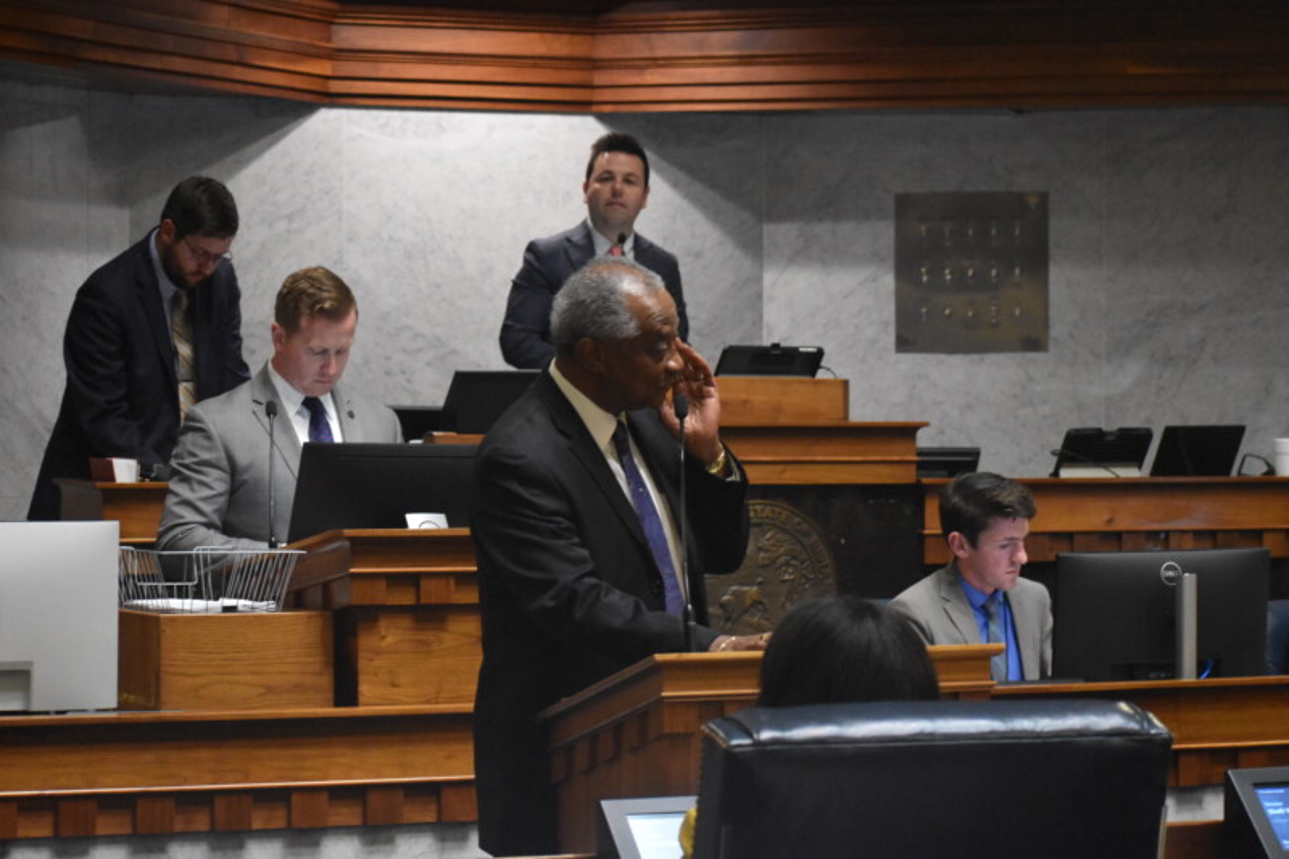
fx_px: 3759
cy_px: 430
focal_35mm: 105
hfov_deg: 19.5
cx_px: 644
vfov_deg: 13.0
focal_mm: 70
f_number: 4.5
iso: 5000
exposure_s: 1/125
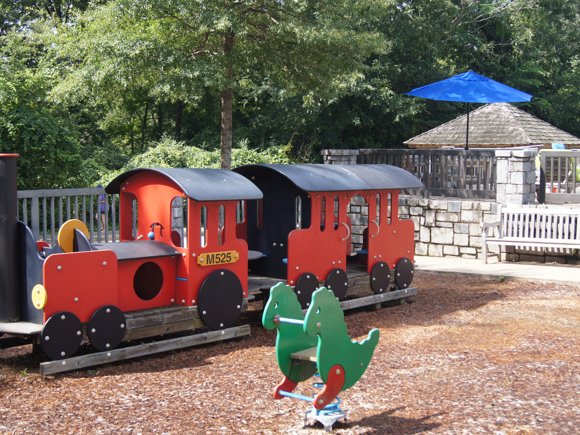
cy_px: 222
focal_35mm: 50
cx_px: 324
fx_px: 838
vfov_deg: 29.1
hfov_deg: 38.1
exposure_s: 1/200
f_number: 5
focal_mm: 30
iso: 100
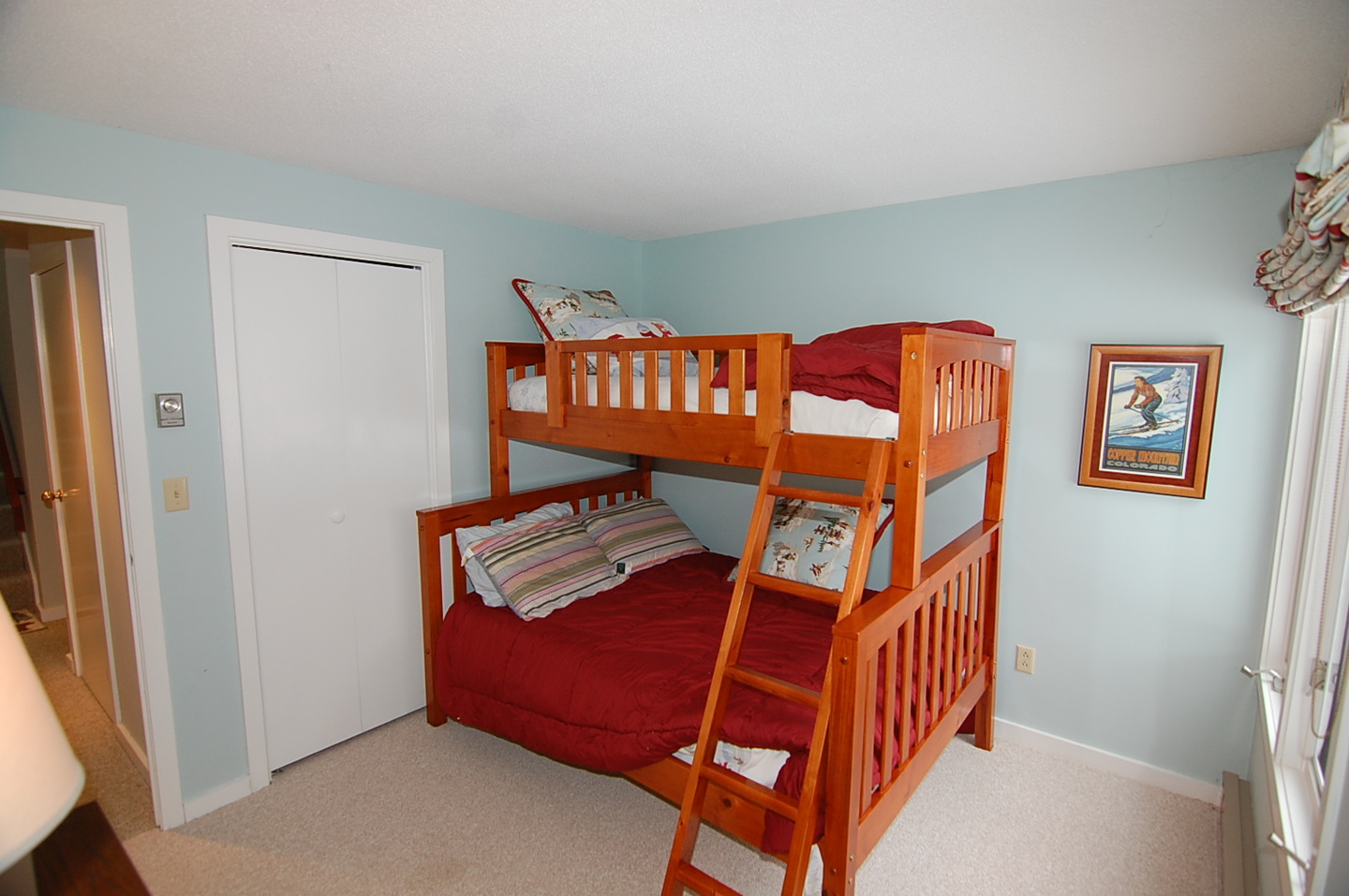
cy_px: 448
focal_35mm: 16
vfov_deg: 71.9
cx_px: 674
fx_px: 618
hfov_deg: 95.0
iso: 400
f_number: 4
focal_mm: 11
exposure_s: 1/60
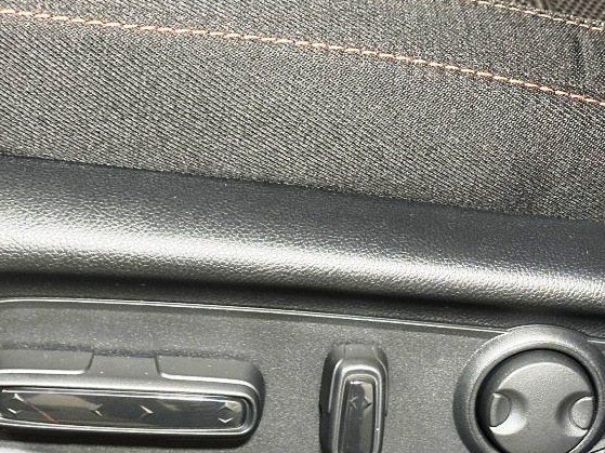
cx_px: 304
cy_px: 402
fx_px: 1538
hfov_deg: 22.3
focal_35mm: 88
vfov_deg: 16.6
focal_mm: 6.86
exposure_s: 1/24
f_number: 1.78
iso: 640
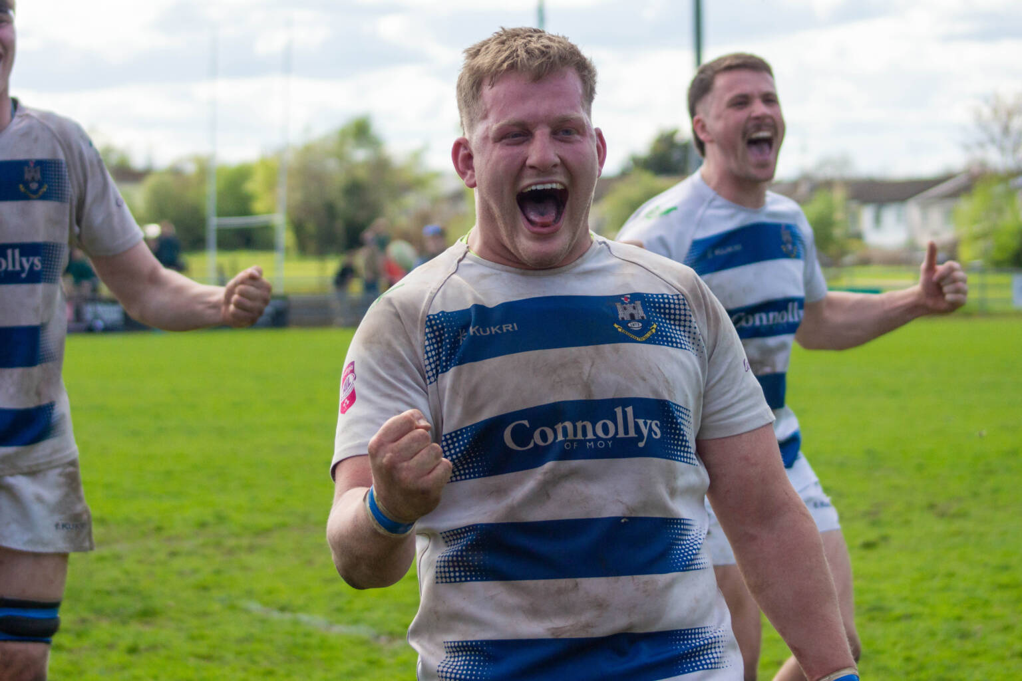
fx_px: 3194
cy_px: 340
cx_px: 511
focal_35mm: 112
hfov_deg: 18.2
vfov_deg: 12.2
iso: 500
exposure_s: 1/2000
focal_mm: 75
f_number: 4.5
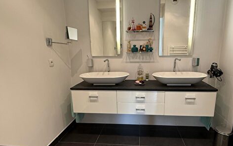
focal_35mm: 22
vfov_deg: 55.0
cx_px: 129
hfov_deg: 79.4
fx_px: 140
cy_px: 80
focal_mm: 2.22
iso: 320
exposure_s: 1/100
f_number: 2.2
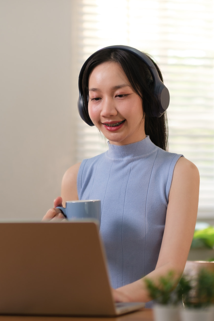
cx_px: 57
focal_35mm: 117
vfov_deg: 17.5
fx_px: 1043
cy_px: 164
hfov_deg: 11.7
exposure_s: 1/400
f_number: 1.3
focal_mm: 50
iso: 160
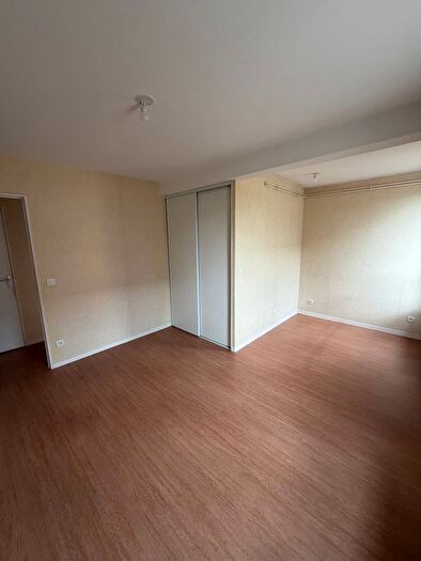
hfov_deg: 85.7
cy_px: 280
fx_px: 227
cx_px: 210
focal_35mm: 14
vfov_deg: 102.1
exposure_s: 1/121
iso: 200
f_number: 2.2
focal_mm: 2.22
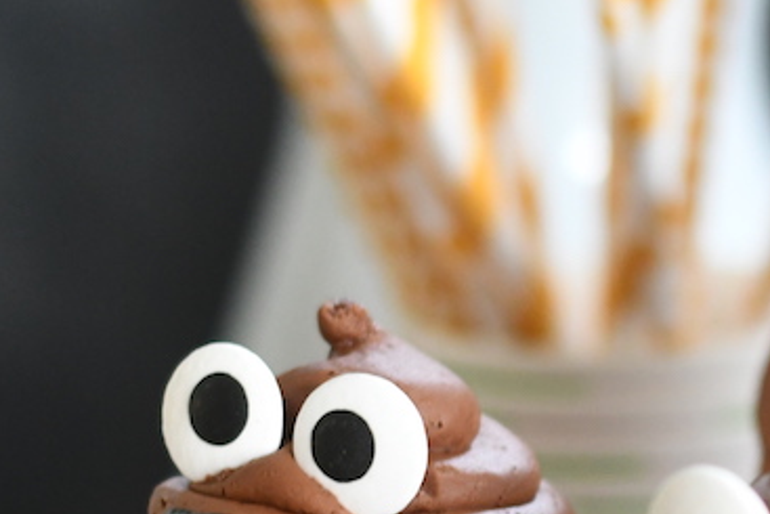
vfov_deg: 6.5
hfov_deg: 9.7
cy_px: 614
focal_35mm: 209
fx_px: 4472
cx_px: 953
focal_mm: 50
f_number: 2.8
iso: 1800
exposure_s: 1/125
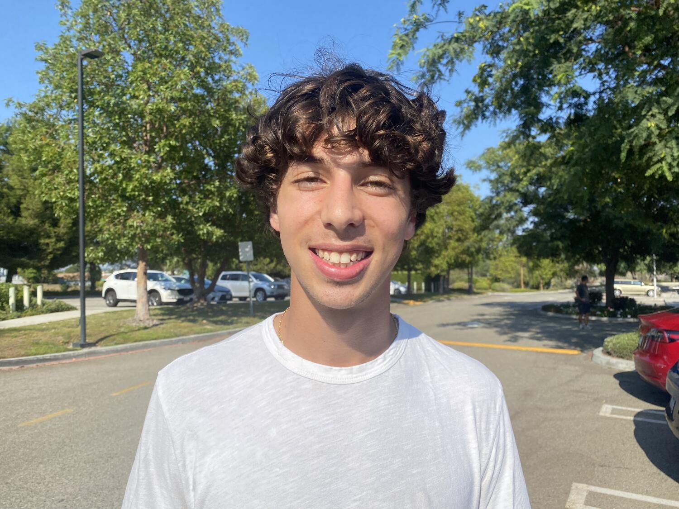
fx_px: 510
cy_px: 254
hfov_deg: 67.3
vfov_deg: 53.1
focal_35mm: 26
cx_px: 340
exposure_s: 1/3040
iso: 32
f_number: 1.8
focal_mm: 4.25
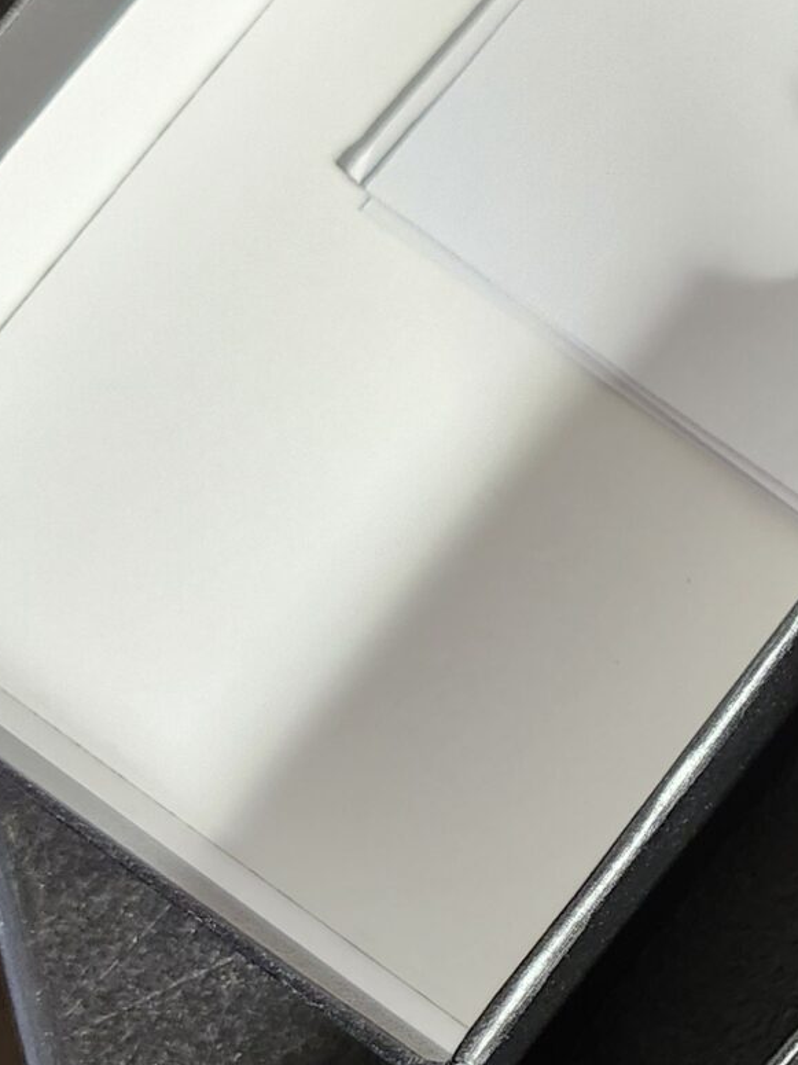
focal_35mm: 76
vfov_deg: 25.6
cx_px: 1232
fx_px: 2337
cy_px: 691
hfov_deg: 17.3
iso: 800
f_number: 1.8
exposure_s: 1/120
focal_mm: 5.54
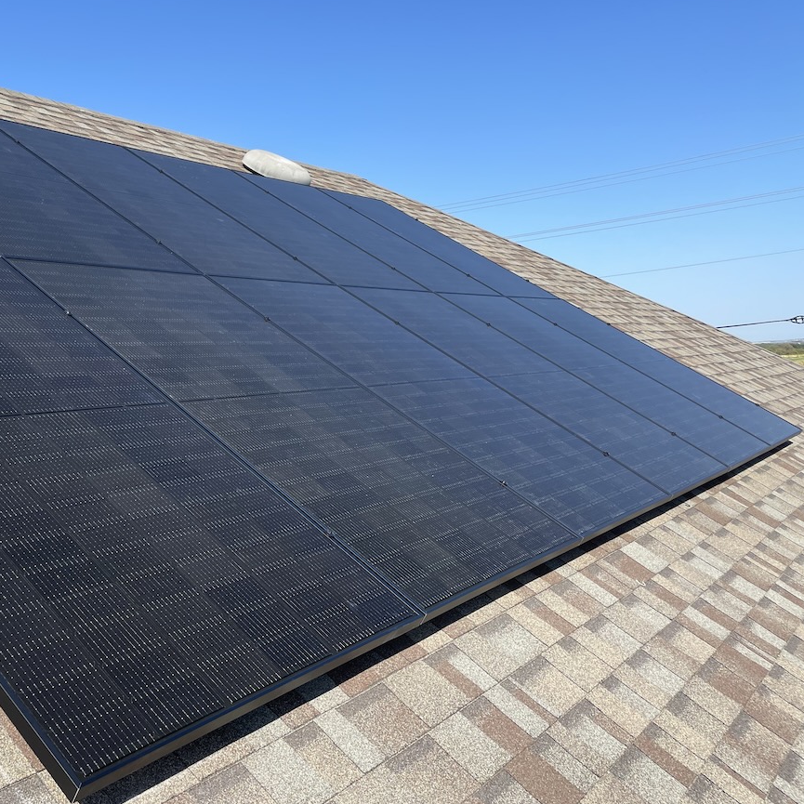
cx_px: 234
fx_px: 893
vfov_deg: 48.5
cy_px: 402
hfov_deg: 47.2
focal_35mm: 34
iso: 32
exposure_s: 1/2132
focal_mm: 4.2
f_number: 1.6
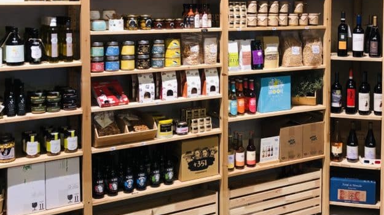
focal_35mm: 50
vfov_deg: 23.6
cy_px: 42
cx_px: 251
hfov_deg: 40.9
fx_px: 509
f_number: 1.8
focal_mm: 4
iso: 40
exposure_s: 1/25
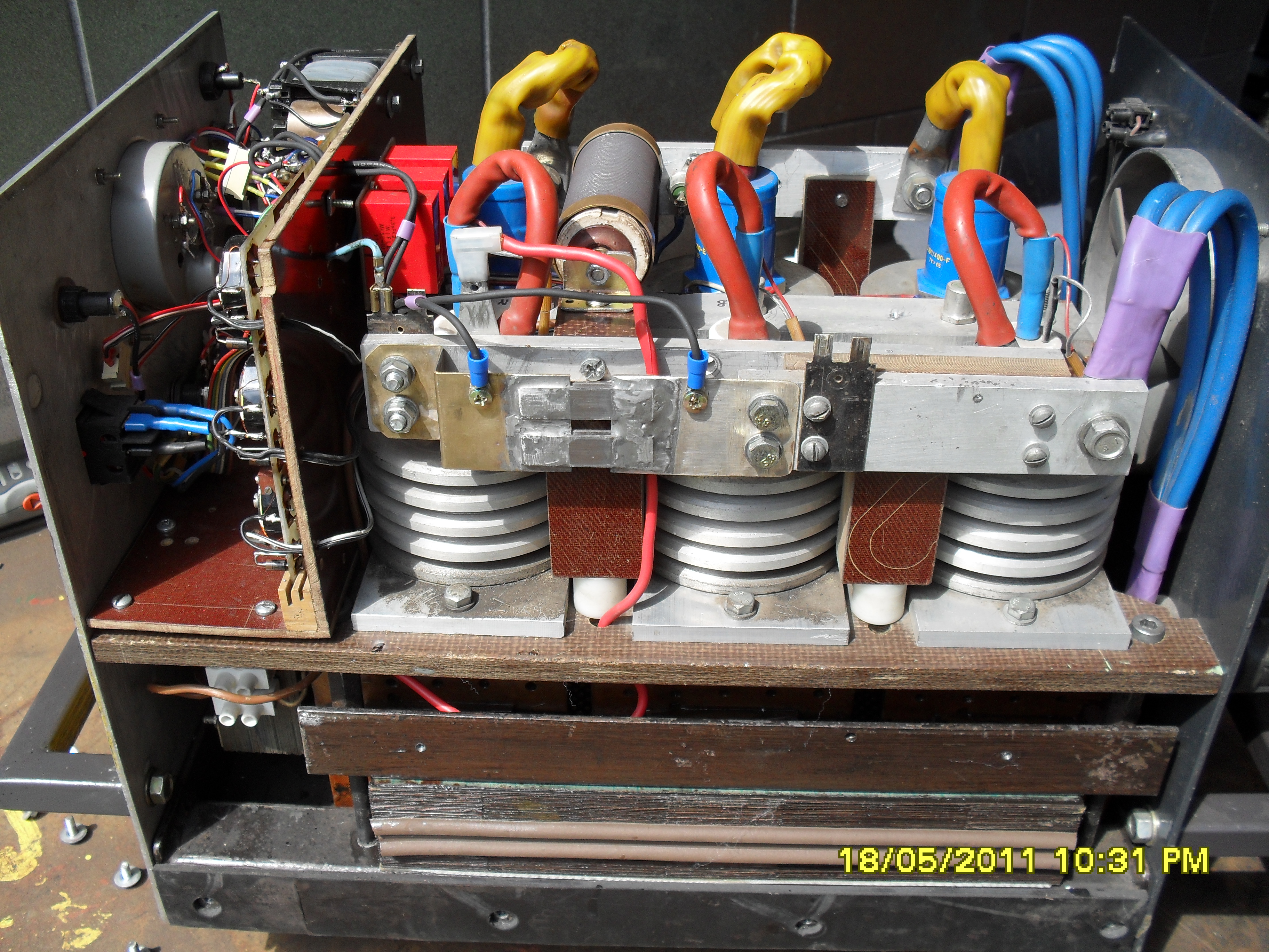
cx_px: 634
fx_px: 1283
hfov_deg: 52.6
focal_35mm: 35
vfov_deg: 40.7
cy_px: 476
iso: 80
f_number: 3.2
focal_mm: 6.3
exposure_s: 1/350
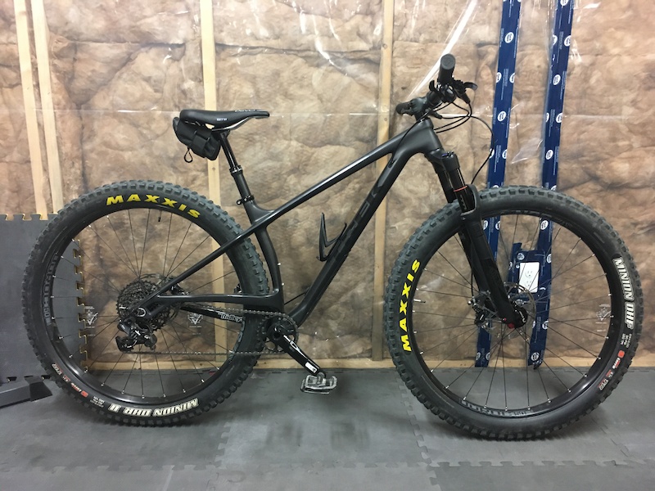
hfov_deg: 61.7
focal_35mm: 29
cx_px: 328
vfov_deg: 48.2
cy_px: 246
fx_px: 549
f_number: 2.2
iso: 200
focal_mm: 4.15
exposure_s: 1/15
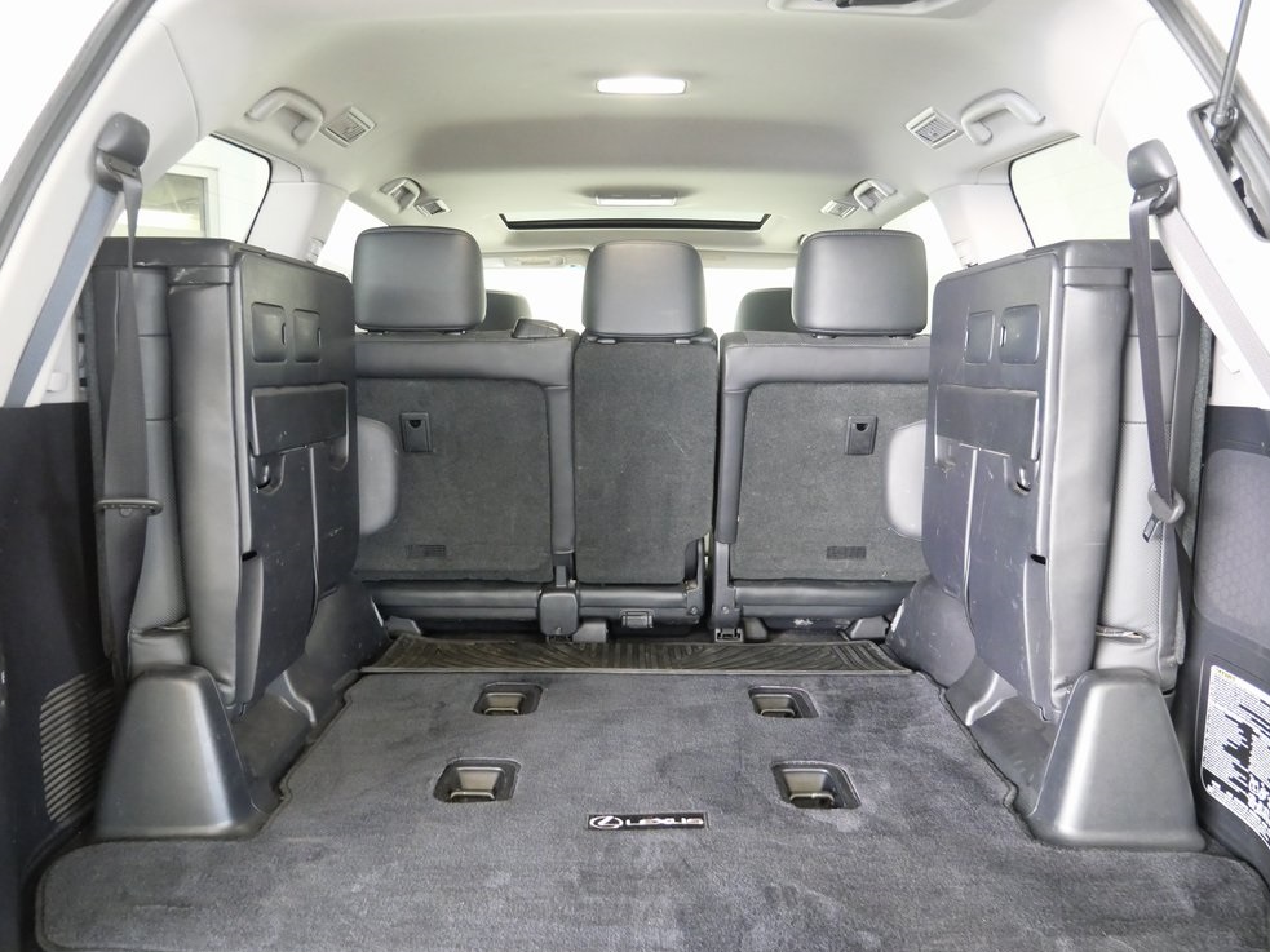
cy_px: 473
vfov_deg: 54.9
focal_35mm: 25
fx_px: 917
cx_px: 620
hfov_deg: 69.4
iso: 3200
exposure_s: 1/6
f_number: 3.5
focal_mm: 12
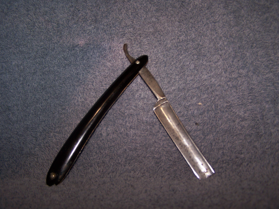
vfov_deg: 37.7
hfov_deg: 49.0
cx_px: 140
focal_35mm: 38
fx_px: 306
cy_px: 104
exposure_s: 1/60
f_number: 2.8
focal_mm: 6.3
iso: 80
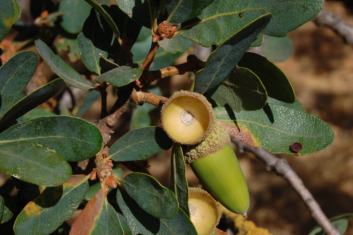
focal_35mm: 82
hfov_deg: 24.6
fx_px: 808
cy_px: 118
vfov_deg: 16.5
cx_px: 176
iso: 200
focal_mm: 55
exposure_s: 1/125
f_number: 16
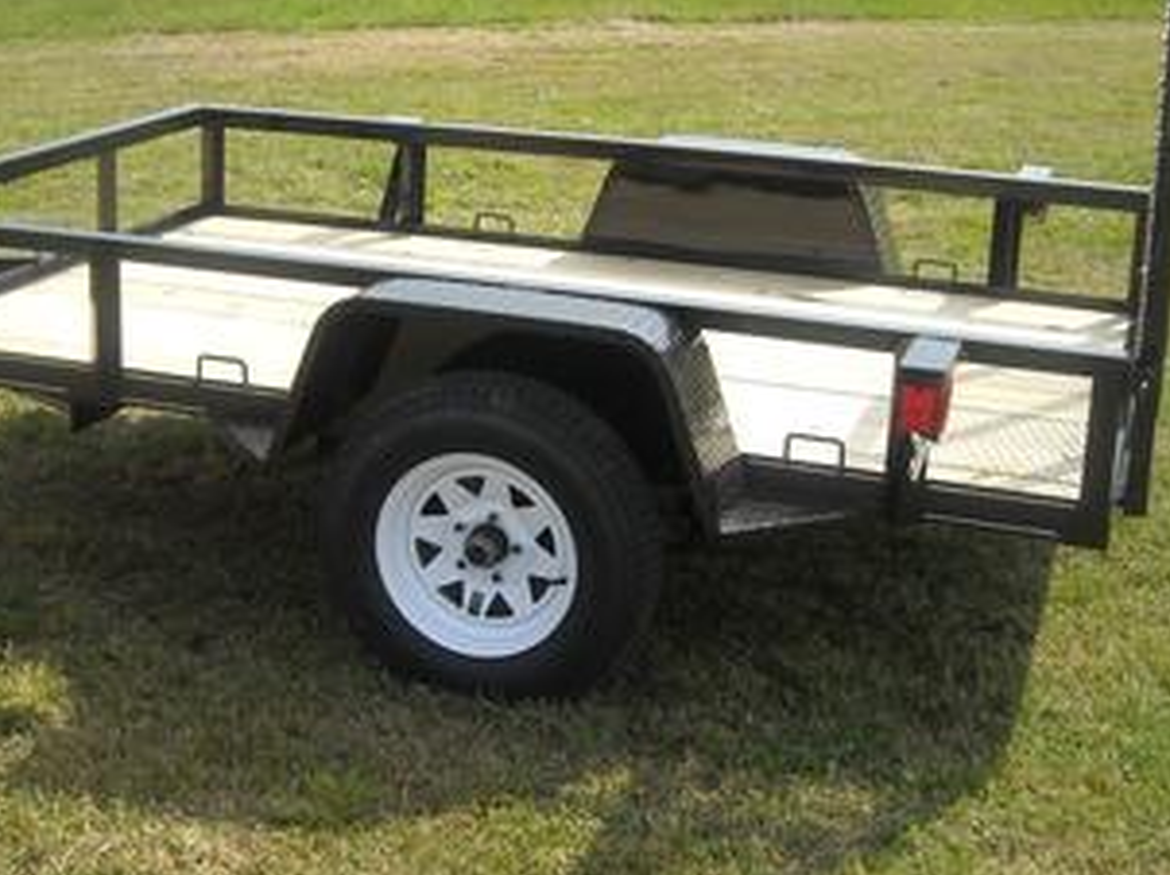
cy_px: 339
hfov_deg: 33.1
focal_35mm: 58
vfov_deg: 25.1
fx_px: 1959
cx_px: 449
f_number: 5.6
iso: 73
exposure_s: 1/250
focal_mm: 5.7
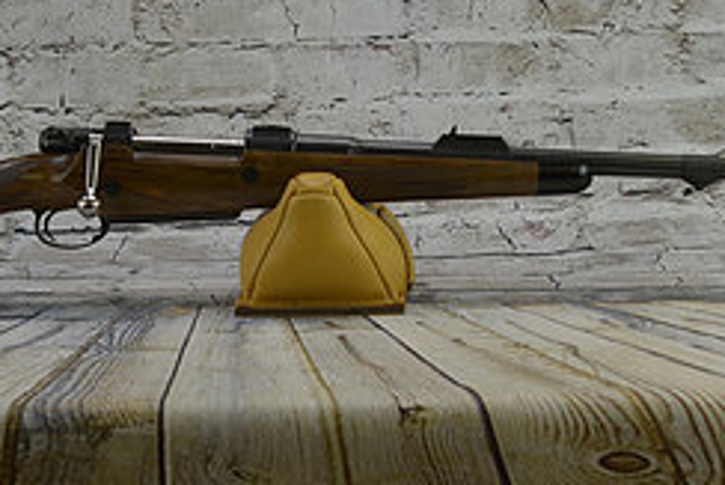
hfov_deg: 16.0
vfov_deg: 10.7
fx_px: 2579
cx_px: 312
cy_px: 168
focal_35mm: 128
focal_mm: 60
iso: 250
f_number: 5
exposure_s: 1/100
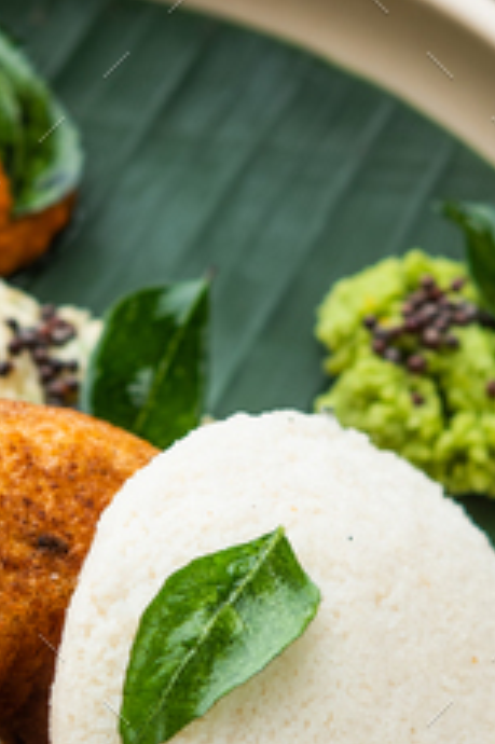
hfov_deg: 5.9
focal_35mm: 231
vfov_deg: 8.9
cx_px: 262
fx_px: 4771
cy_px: 362
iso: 100
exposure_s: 1/125
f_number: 6.3
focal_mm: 60
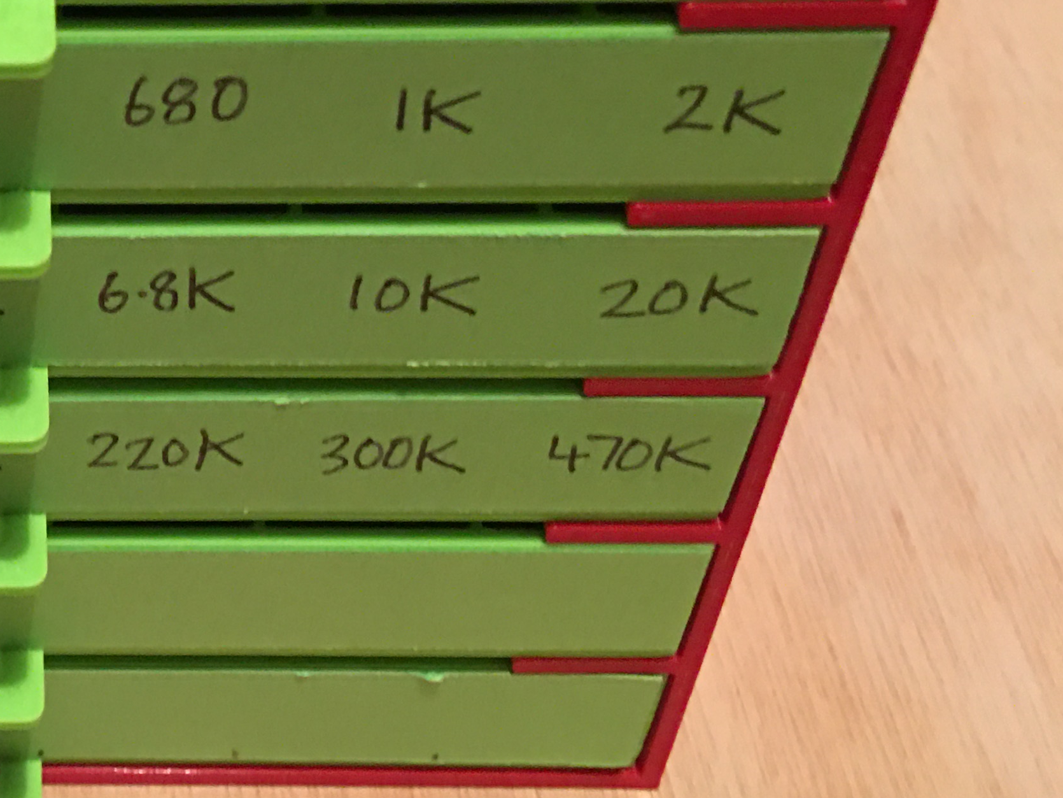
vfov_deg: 20.8
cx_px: -68
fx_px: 2150
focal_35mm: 70
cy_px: 151
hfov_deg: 25.9
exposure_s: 1/4
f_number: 2.2
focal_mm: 4.15
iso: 100
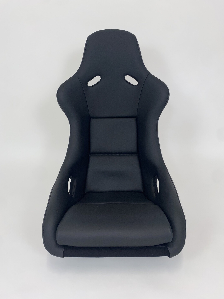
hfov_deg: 53.1
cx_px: 112
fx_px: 224
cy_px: 150
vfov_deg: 67.3
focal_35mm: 26
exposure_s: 1/100
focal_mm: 4.25
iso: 40
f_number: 1.8
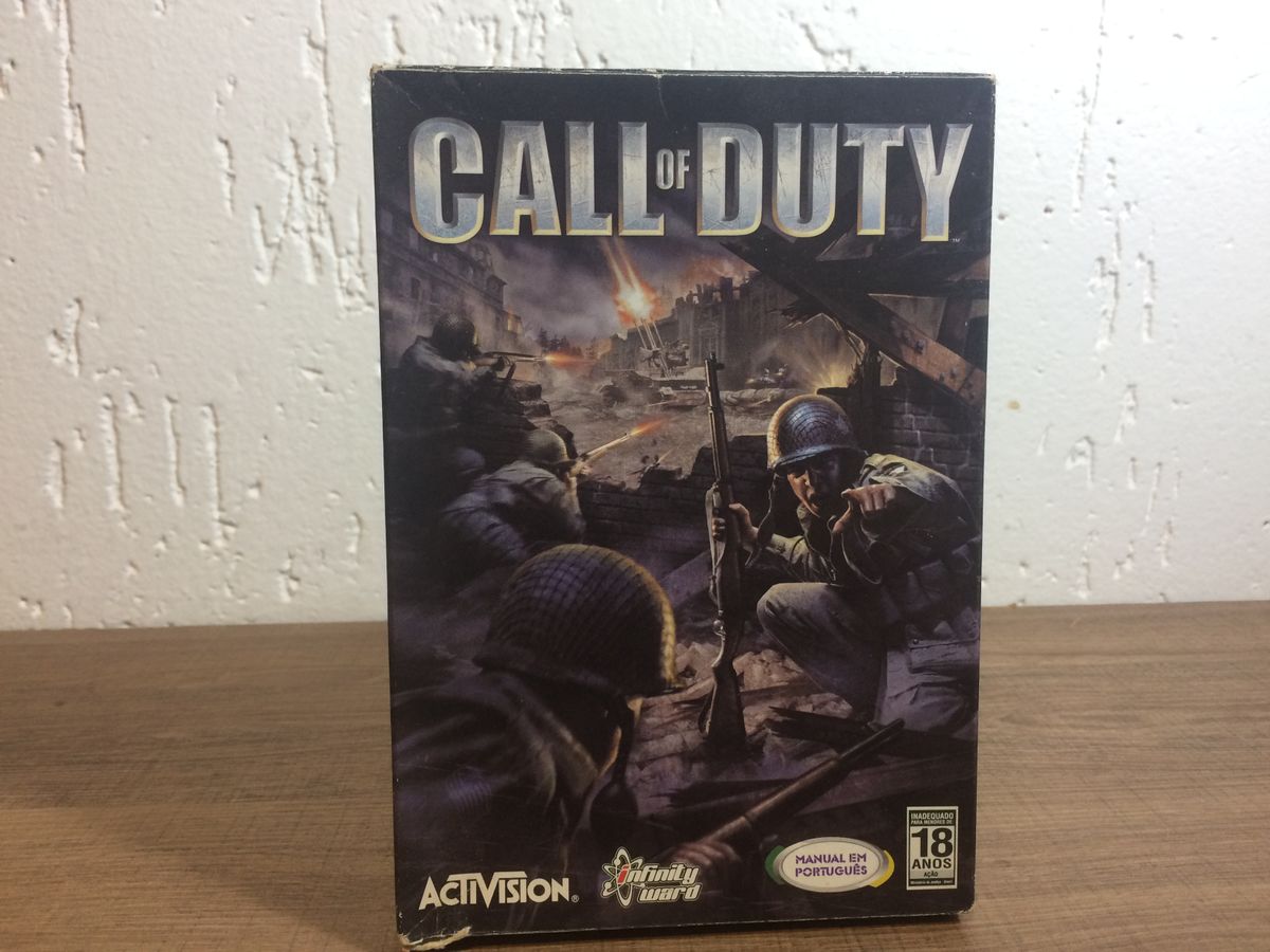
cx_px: 635
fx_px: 1064
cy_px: 476
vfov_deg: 48.2
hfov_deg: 61.7
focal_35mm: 29
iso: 100
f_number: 2.2
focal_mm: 4.15
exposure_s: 1/30
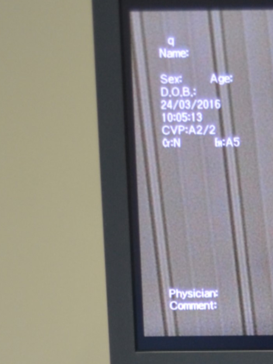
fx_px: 1935
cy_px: 839
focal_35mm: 184
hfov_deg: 7.9
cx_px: 379
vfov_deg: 9.7
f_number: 4.2
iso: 400
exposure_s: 1/15
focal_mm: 26
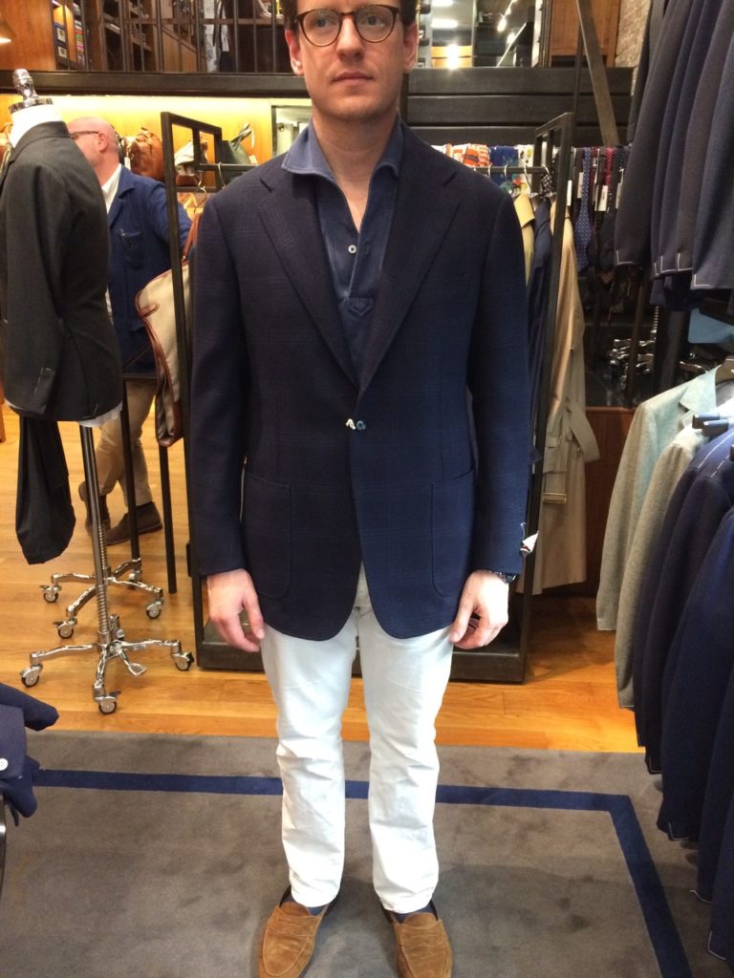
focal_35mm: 29
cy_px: 489
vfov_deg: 61.7
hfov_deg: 48.2
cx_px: 367
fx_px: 820
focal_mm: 4.15
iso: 320
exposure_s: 1/30
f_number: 2.2
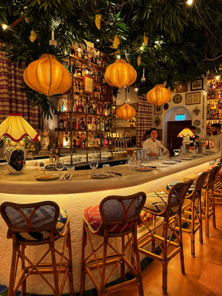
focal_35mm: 24
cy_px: 148
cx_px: 111
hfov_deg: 56.8
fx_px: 205
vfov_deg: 71.6
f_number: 1.78
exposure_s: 1/50
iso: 125
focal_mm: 6.76
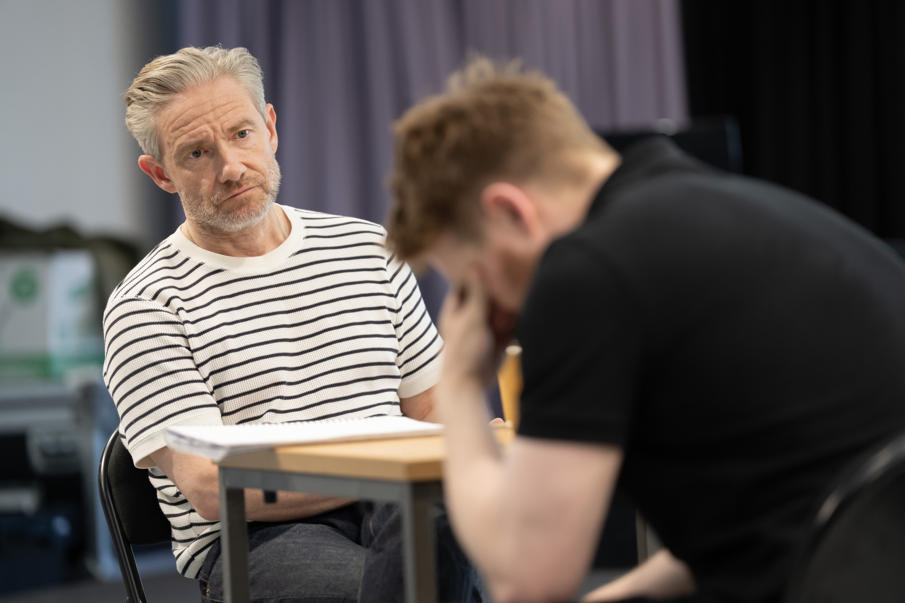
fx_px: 4298
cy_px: 302
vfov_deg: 8.0
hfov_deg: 12.0
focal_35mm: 171
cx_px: 452
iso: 1000
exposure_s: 1/250
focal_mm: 171
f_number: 2.8
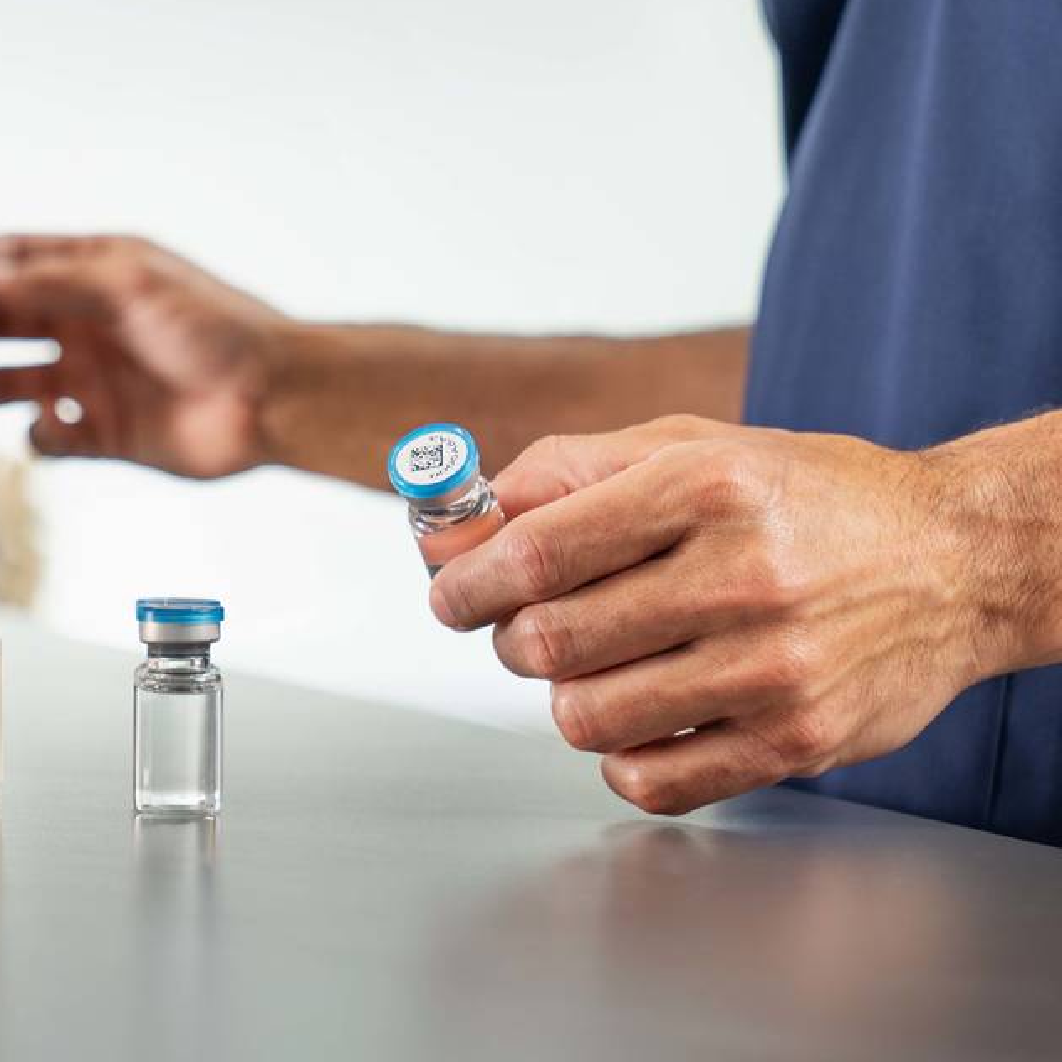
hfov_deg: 11.6
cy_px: 626
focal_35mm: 148
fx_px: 5137
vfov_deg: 11.8
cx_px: -156
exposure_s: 1/80
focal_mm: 68
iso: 250
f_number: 4
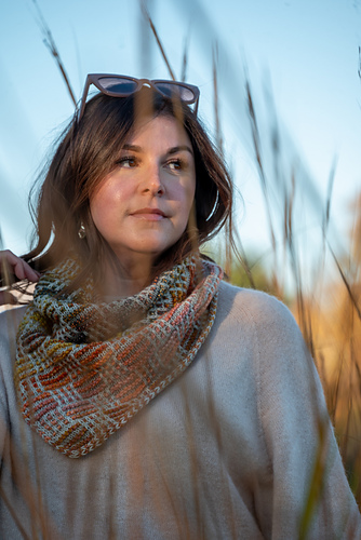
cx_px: 180
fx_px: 2704
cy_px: 270
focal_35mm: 180
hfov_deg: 7.6
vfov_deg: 11.4
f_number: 6.3
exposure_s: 1/125
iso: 125
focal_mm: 180
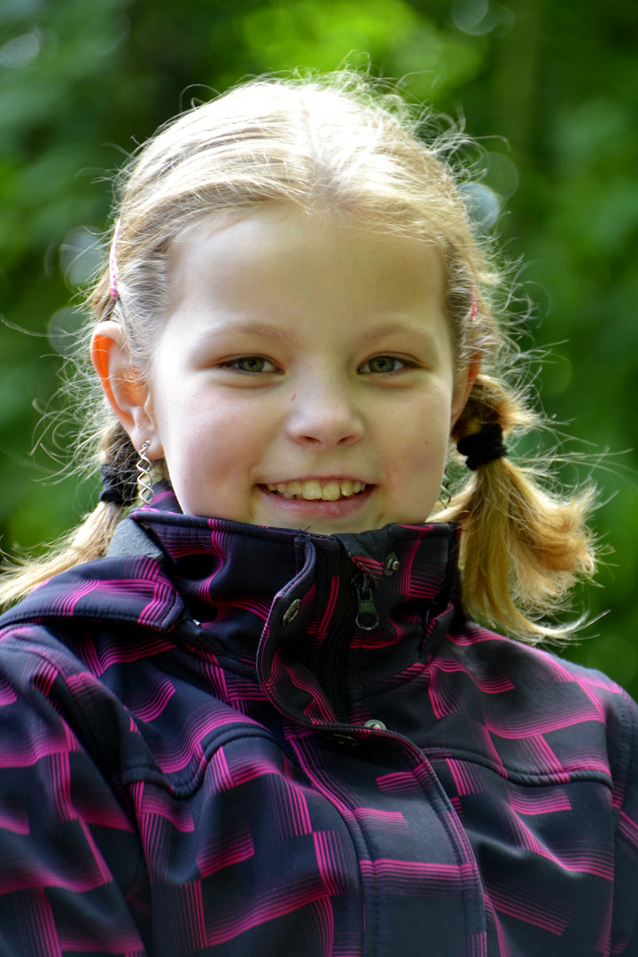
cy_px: 478
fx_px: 6978
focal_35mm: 262
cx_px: 319
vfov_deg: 7.8
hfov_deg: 5.2
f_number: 6.3
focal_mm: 175
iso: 320
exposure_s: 1/30
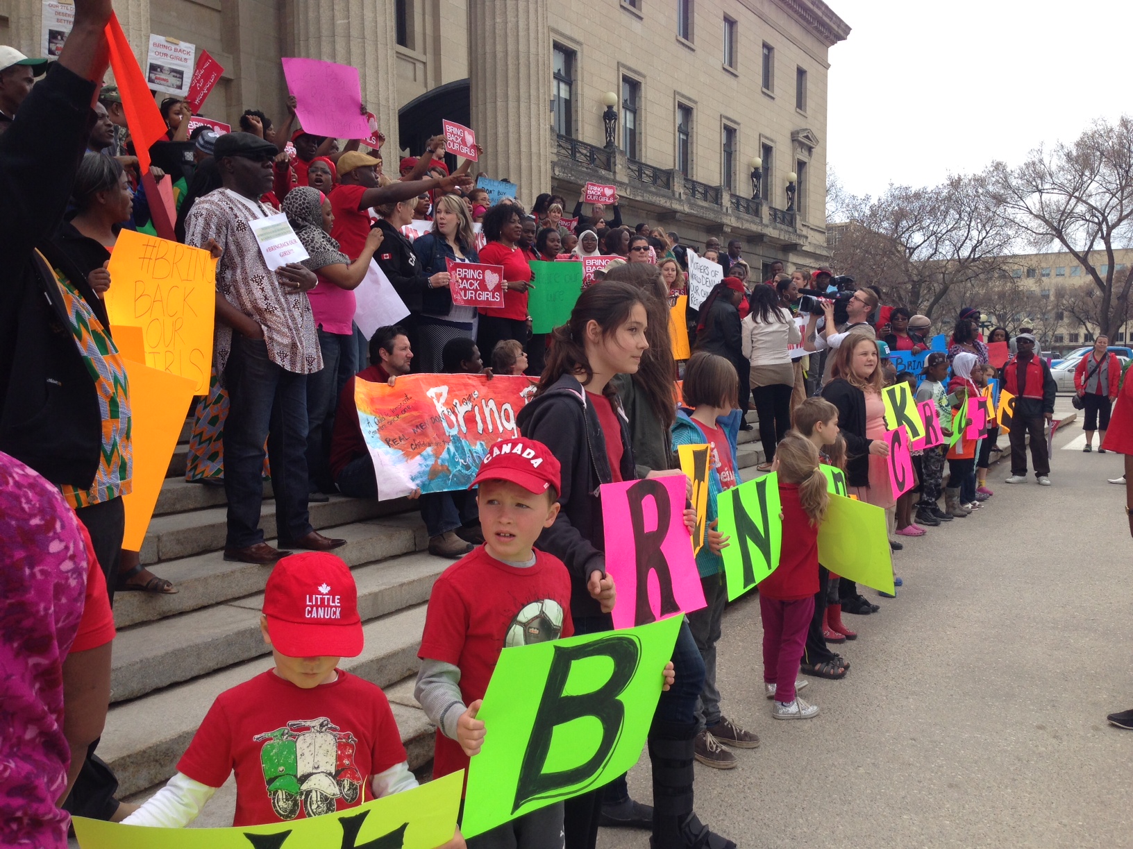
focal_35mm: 33
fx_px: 1080
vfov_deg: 42.9
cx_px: 566
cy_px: 424
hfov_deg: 55.4
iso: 50
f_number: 2.4
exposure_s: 1/847
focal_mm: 4.12
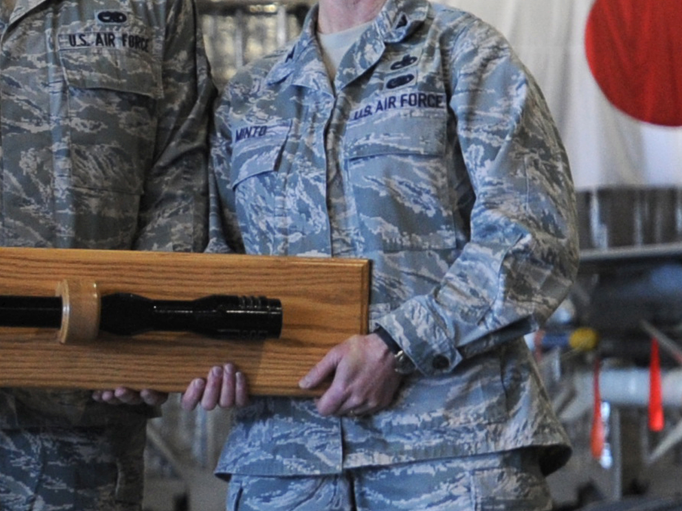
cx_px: -362
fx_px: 2226
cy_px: 444
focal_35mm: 113
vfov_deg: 13.0
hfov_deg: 15.9
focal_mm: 35
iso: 1250
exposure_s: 1/125
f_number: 4
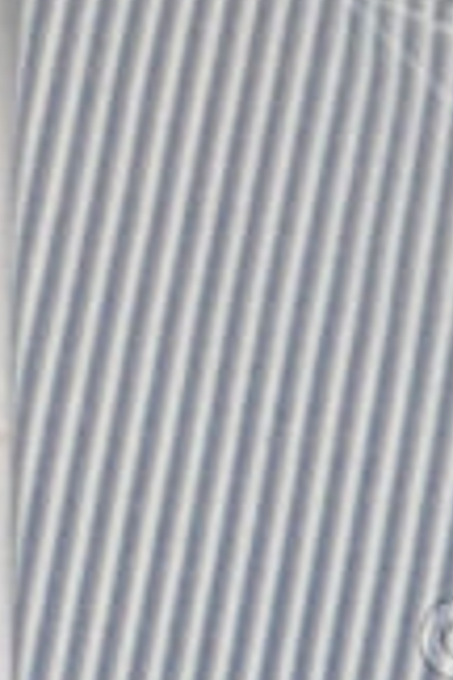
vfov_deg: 1.3
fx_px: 30386
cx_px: -694
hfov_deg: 0.9
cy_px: -1043
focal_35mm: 1610
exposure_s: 1/250
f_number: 8
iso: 400
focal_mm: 170
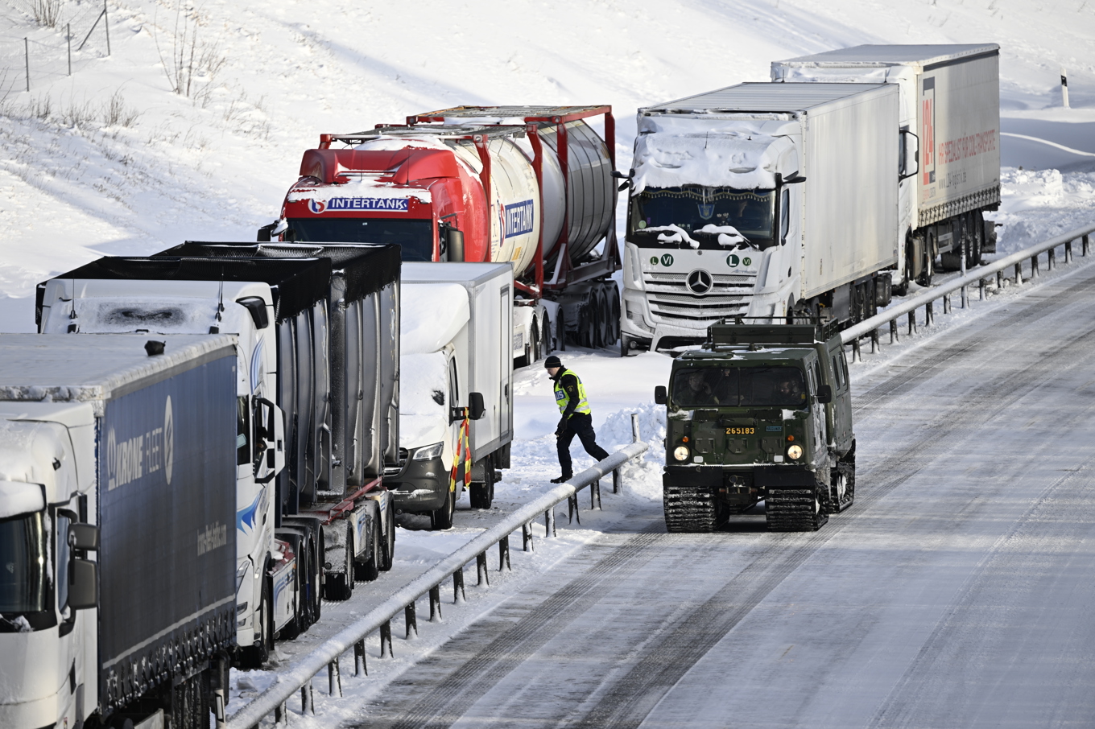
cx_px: 548
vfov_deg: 3.4
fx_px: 12163
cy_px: 364
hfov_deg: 5.2
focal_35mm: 400
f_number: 5.6
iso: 160
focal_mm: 400
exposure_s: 1/500
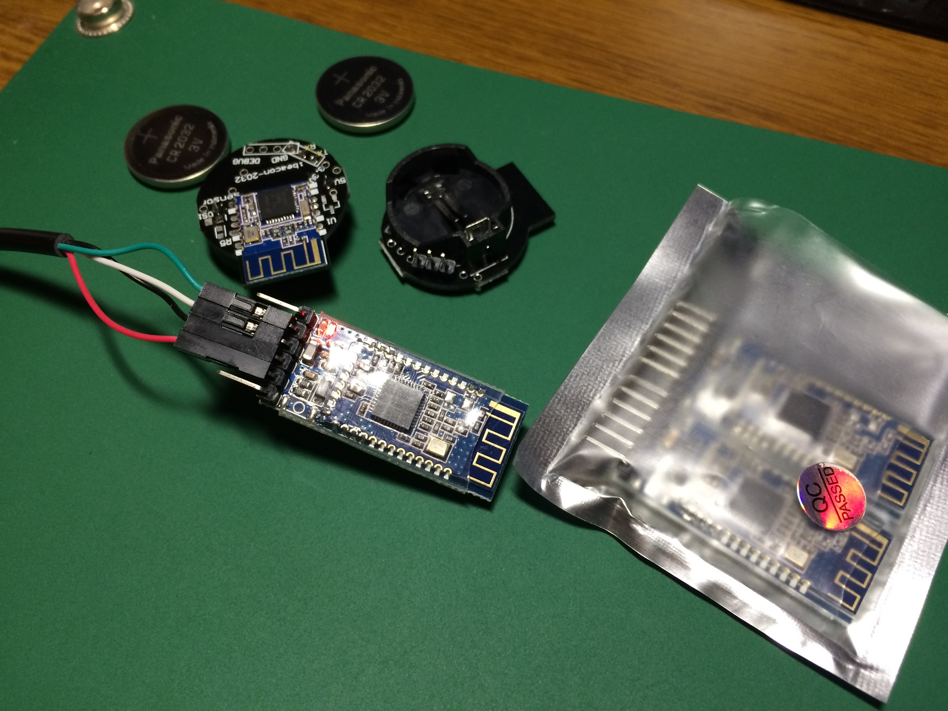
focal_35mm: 29
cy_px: 356
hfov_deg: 61.7
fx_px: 794
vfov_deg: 48.2
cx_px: 474
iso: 100
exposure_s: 1/30
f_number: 2.2
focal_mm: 4.15
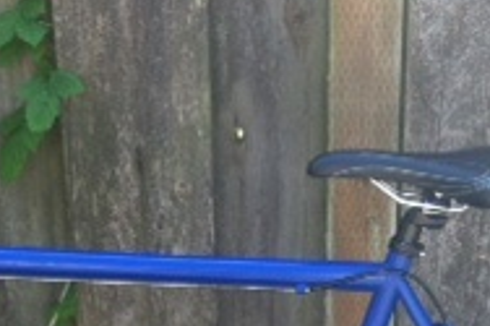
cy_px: 438
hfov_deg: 16.5
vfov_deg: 10.8
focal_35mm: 124
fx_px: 1686
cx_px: 224
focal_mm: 3.85
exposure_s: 1/126
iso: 80
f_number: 2.8
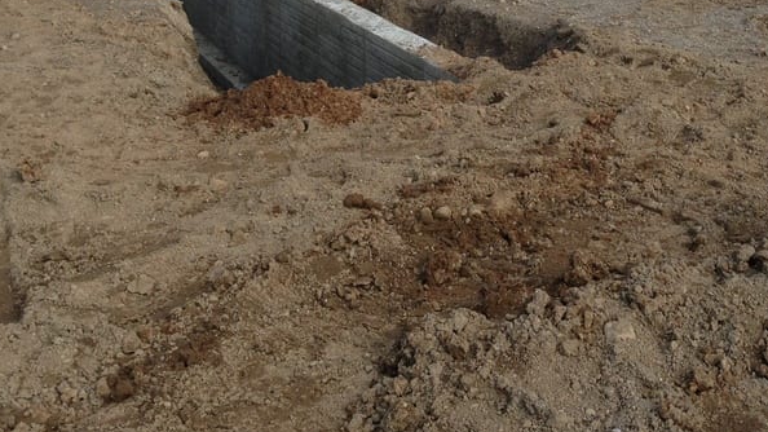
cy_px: -6
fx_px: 1262
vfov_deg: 18.9
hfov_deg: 33.6
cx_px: 496
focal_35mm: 62
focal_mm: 4.13
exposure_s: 1/678
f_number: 2.4
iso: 50
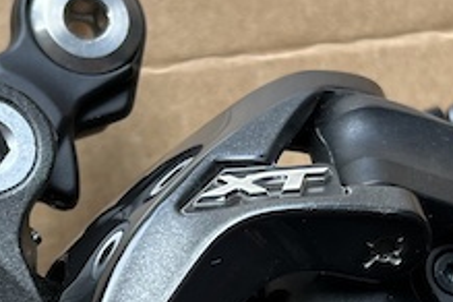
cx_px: 250
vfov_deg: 13.7
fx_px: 1246
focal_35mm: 99
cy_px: 273
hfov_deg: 20.6
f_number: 1.5
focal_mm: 5.7
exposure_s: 1/404
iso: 50
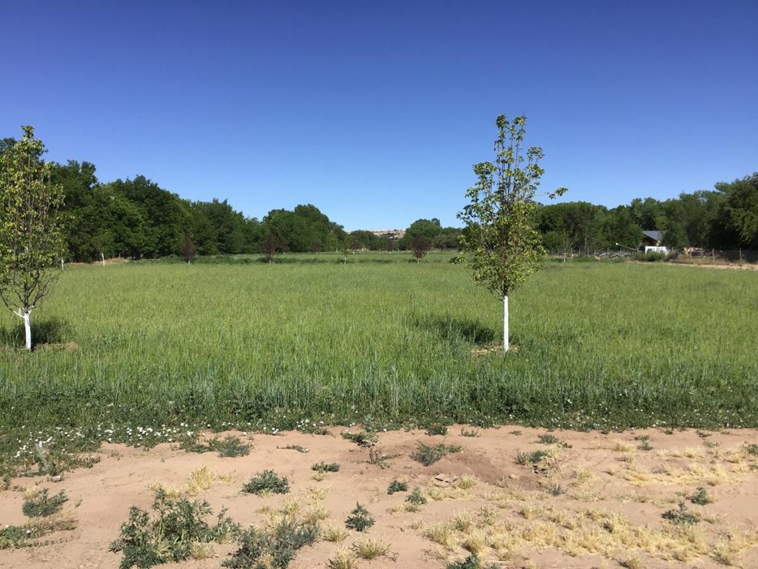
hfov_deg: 58.4
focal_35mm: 31
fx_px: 679
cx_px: 379
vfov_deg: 45.4
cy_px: 284
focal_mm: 3.3
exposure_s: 1/1597
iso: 25
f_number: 2.4
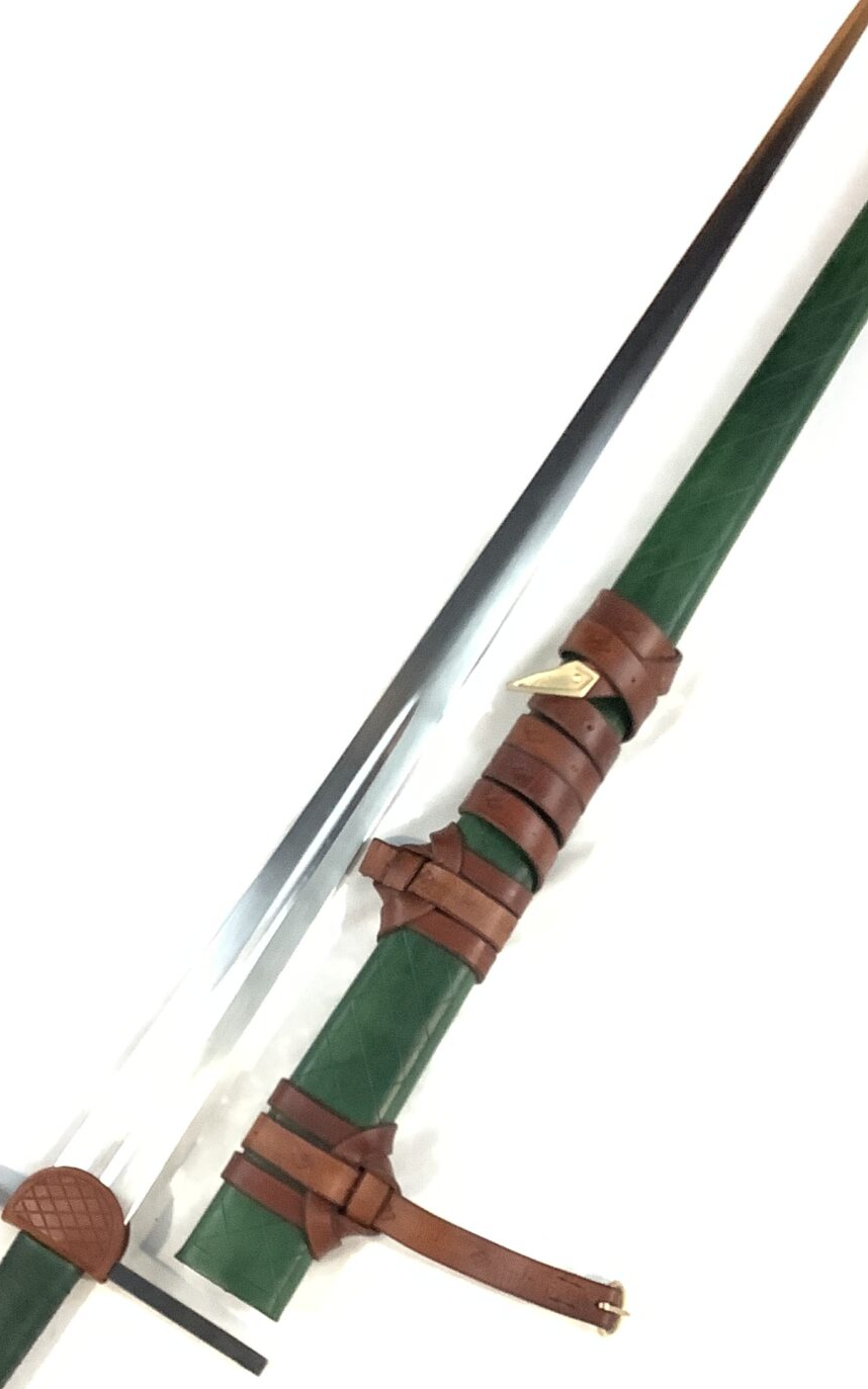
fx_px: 1855
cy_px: 851
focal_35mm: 49
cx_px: 396
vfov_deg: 40.8
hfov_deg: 26.3
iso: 250
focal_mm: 3.3
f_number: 2.4
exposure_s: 1/60
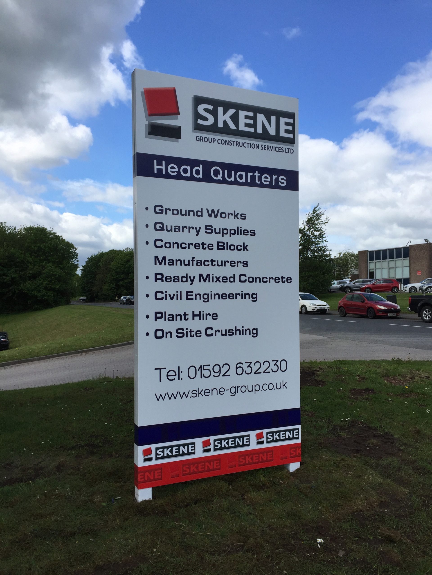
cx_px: 216
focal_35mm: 29
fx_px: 483
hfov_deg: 48.2
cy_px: 288
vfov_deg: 61.7
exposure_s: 1/2198
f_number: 2.2
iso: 32
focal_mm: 4.15
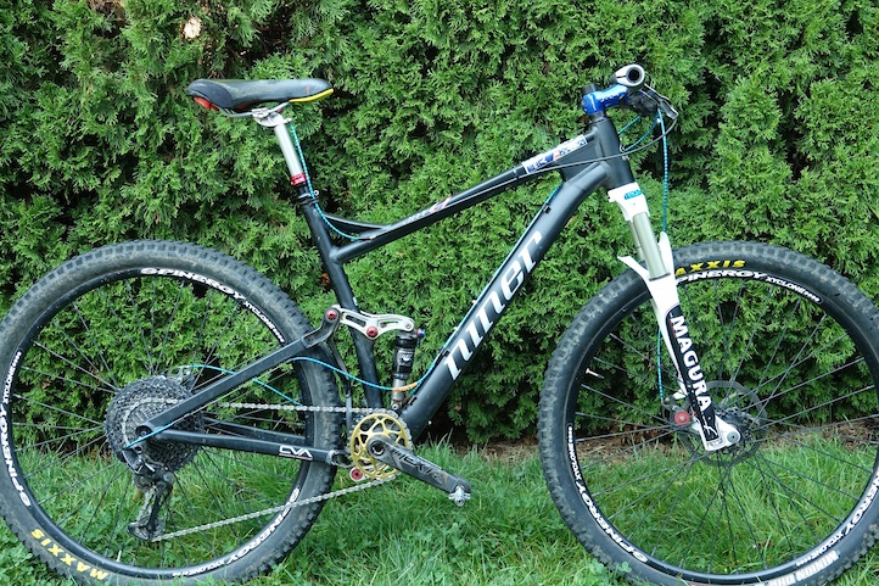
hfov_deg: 47.4
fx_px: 1001
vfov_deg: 32.6
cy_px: 315
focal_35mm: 41
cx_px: 444
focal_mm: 13.7
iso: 125
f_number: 3.2
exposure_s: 1/40
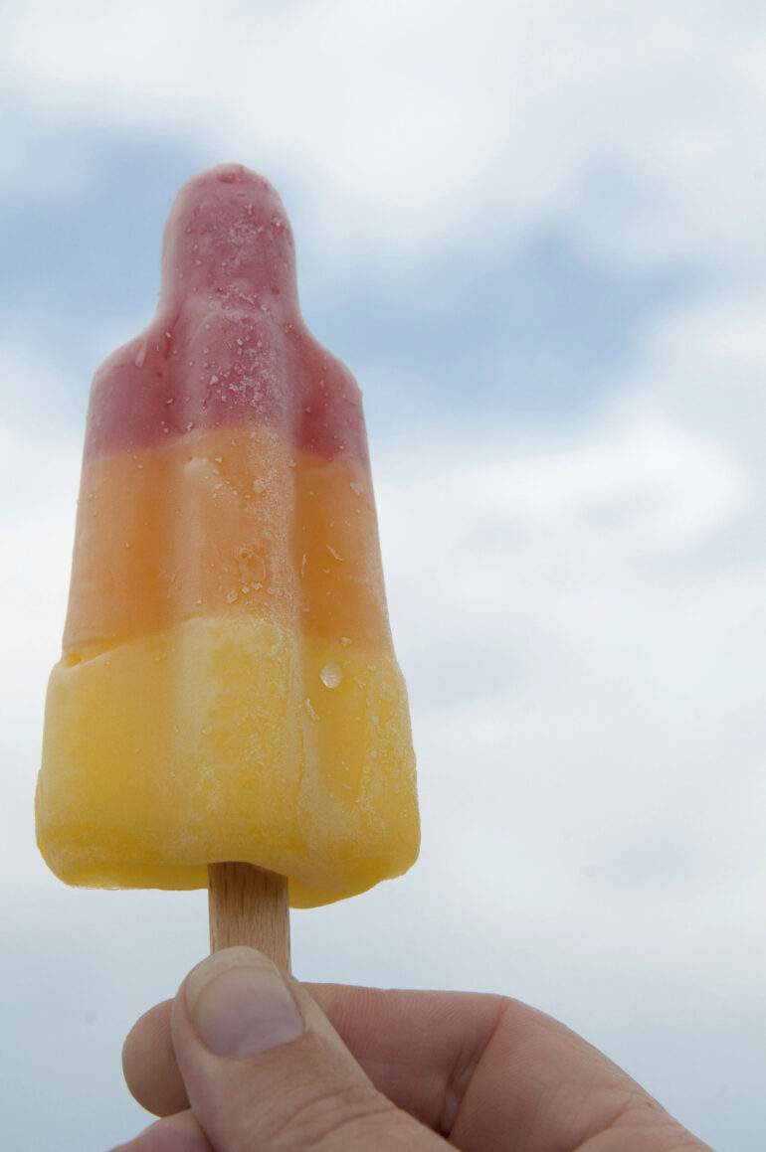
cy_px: 576
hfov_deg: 10.7
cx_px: 383
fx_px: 4079
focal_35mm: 128
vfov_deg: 16.1
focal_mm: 85
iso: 200
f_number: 11
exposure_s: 1/500
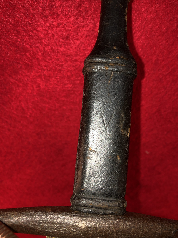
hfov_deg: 49.7
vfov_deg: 63.4
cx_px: 89
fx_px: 192
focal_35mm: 28
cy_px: 119
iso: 20
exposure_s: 1/26
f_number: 1.8
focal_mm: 3.99
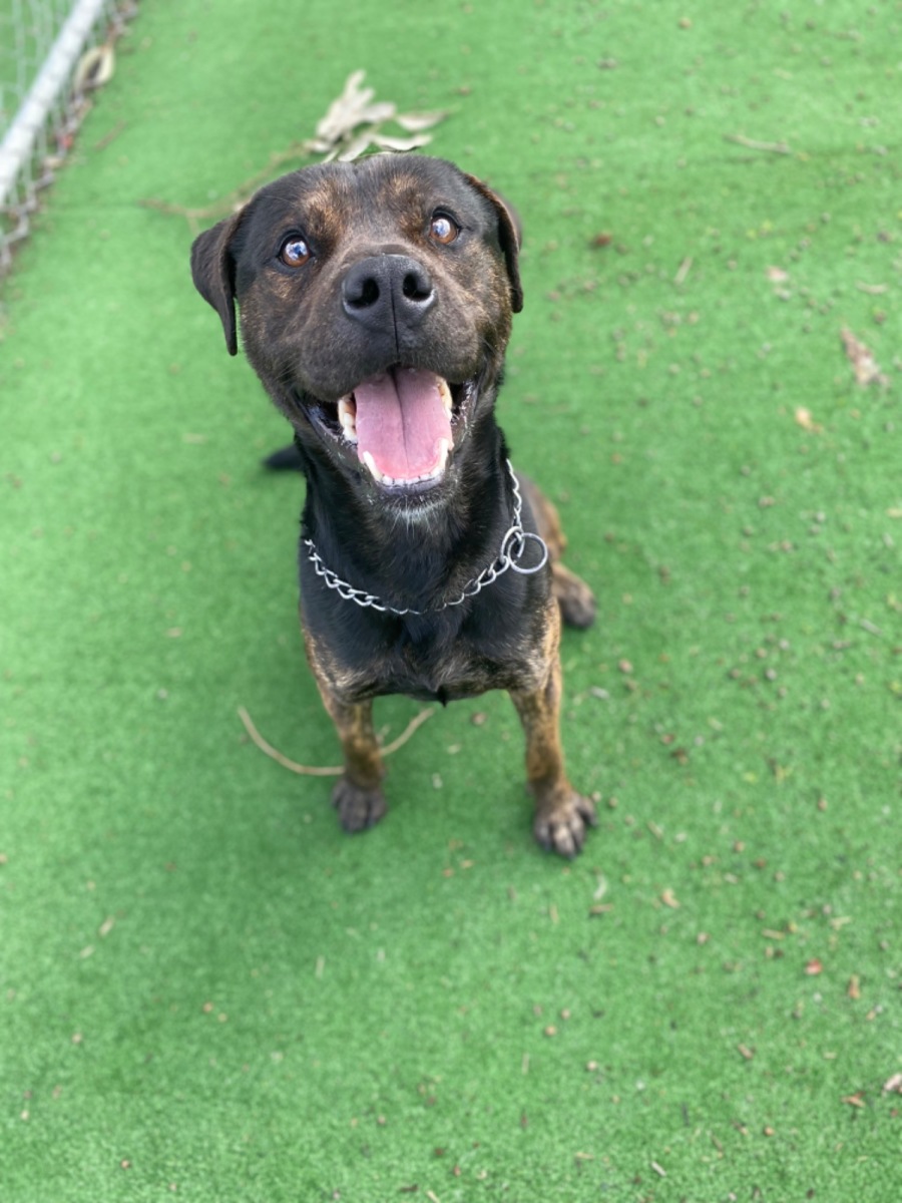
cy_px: 602
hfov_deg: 53.1
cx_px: 451
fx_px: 903
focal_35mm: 26
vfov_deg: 67.3
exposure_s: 1/129
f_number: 1.8
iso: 32
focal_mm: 4.25
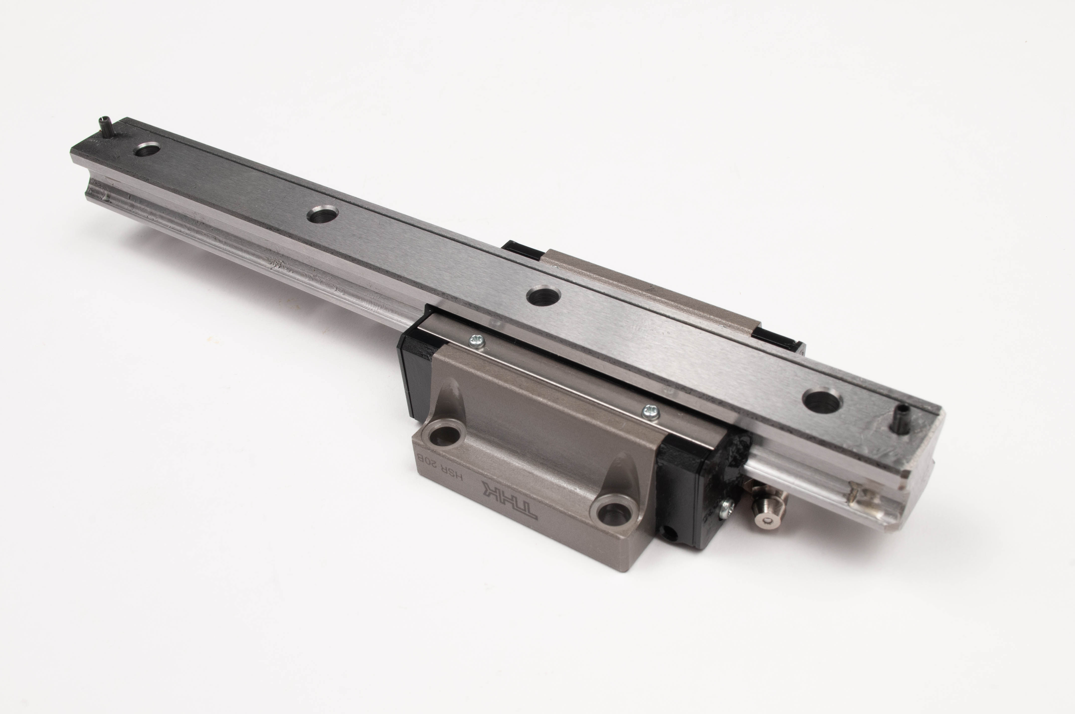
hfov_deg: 49.6
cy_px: 357
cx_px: 538
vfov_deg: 34.1
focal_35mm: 39
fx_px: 1163
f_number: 14
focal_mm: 26
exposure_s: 1/80
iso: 200
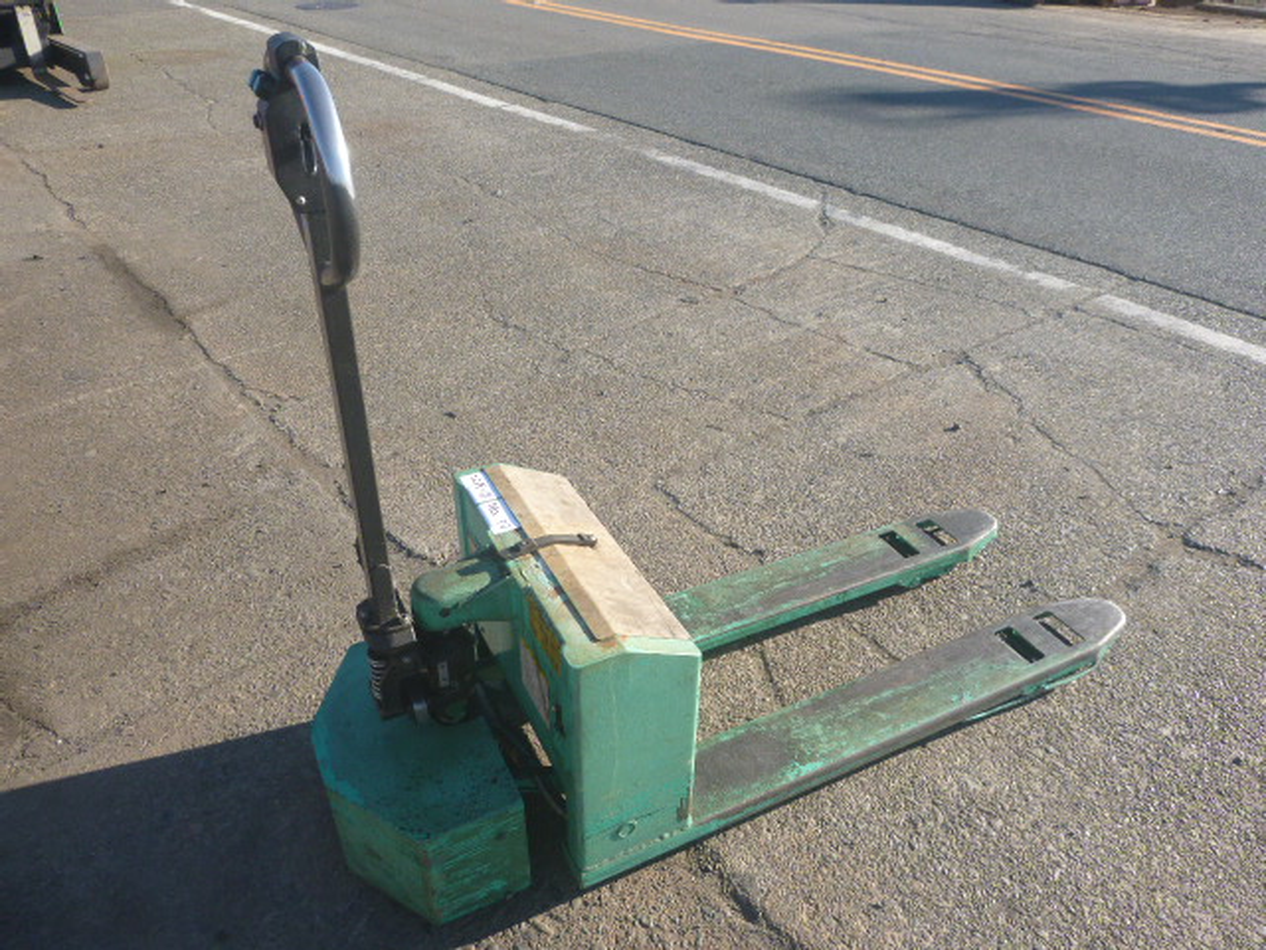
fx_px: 914
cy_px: 475
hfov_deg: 69.4
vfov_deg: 54.9
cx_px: 633
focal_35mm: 25
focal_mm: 4.5
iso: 100
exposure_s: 1/200
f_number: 3.9
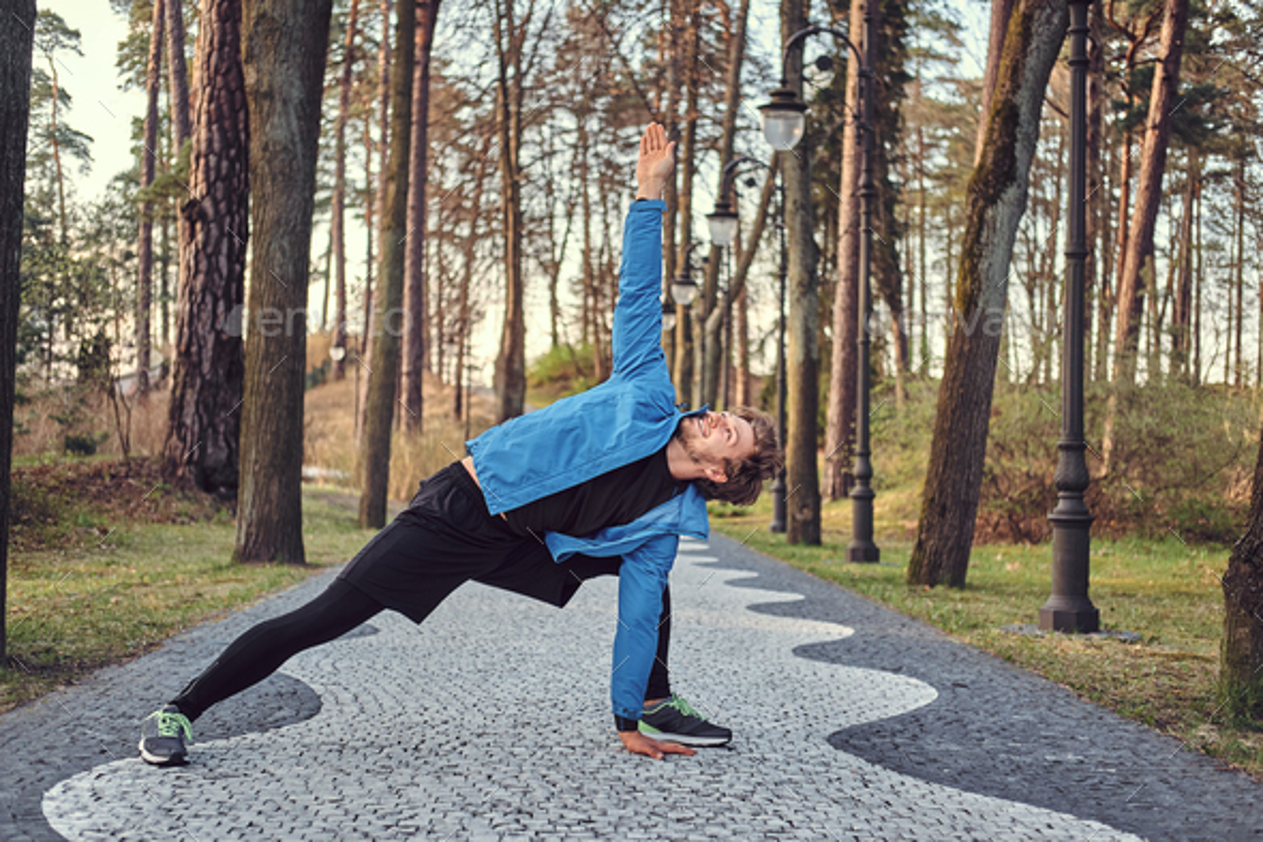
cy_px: 421
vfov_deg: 25.5
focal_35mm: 53
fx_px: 1859
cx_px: 632
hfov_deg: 37.5
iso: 500
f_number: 2
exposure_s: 1/1000
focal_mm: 35
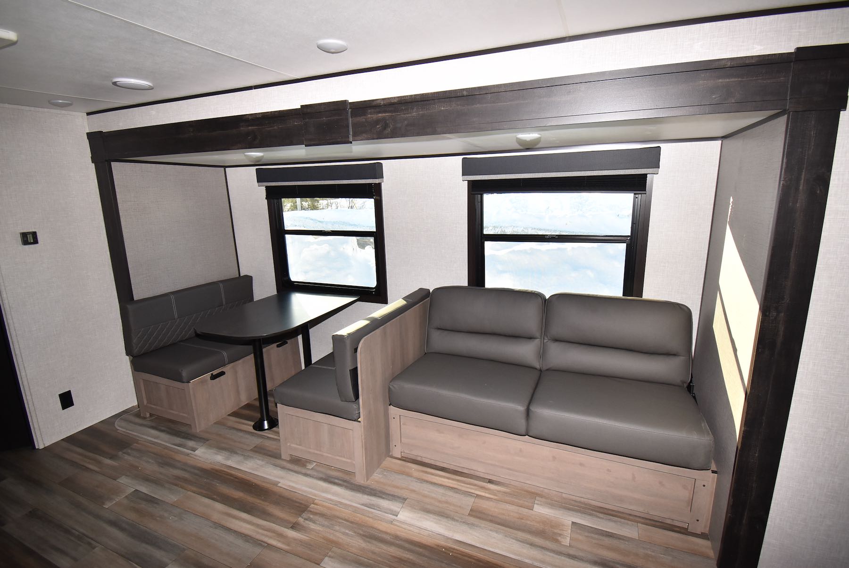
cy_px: 284
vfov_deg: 72.2
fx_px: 389
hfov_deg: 94.9
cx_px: 424
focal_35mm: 16
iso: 720
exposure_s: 1/125
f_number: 5.6
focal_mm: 11
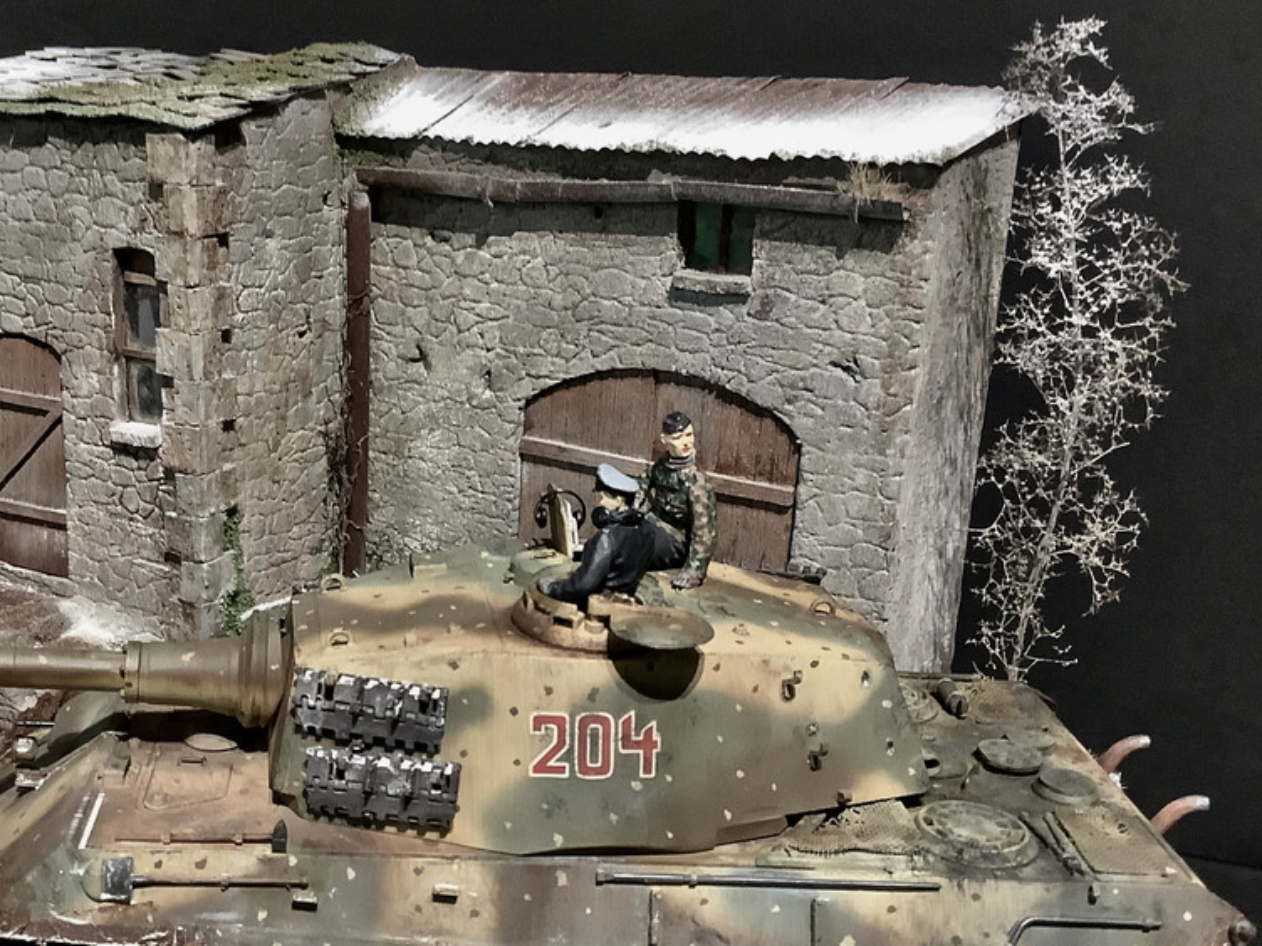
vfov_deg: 32.7
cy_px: 597
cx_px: 441
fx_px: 1604
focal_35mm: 44
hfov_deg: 42.5
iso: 250
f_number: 2.4
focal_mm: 3.3
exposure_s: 1/40
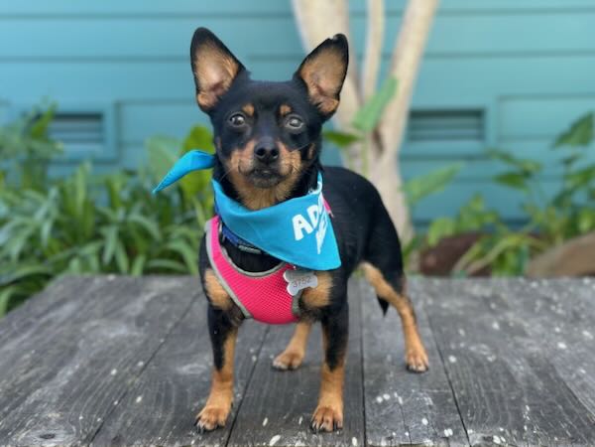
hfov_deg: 39.7
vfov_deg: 30.3
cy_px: 224
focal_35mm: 48
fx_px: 825
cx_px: 298
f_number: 1.78
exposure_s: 1/192
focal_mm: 6.86
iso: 80
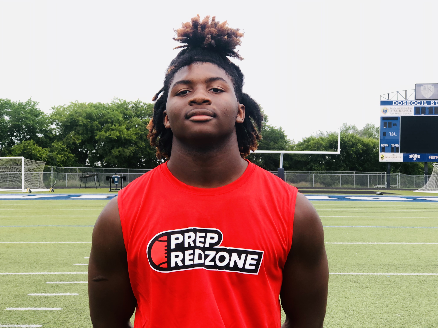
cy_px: 164
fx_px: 721
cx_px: 219
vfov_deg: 25.7
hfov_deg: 33.8
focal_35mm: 57
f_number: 2.8
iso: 25
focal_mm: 6.6
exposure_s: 1/120
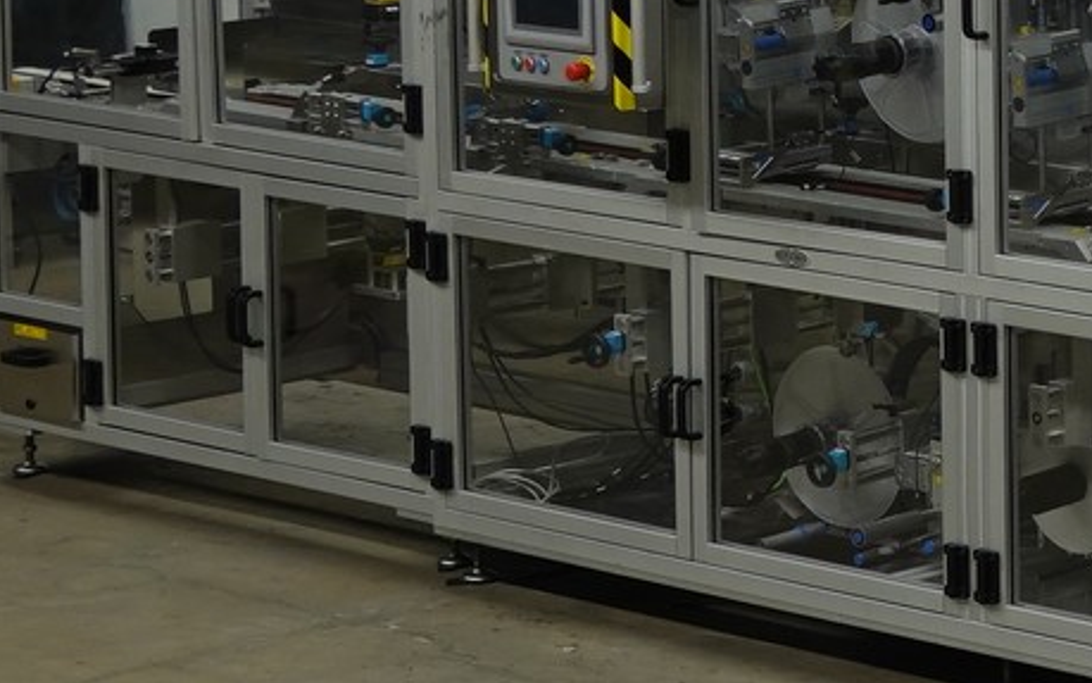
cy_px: -89
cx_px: 2113
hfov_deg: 11.9
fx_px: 4733
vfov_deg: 8.2
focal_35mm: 159
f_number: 3.5
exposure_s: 1/50
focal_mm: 13.03
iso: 125
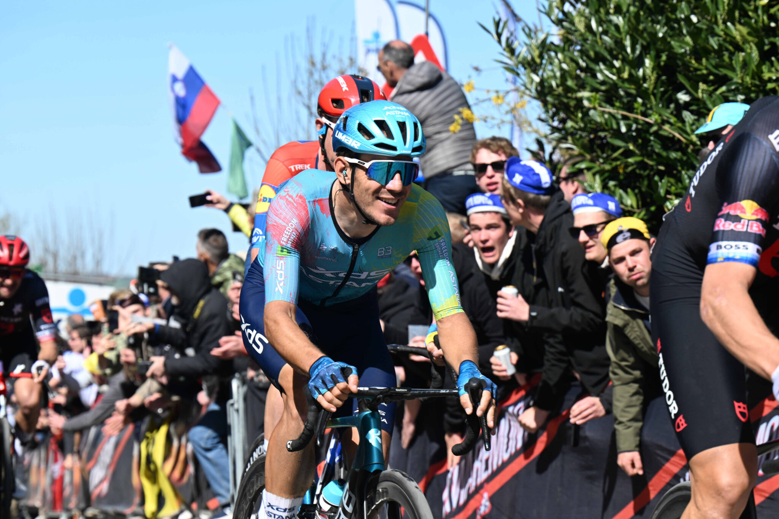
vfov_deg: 9.8
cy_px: 260
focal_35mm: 140
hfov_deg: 14.7
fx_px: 3029
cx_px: 390
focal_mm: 140
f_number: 7.1
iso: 400
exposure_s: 1/1000
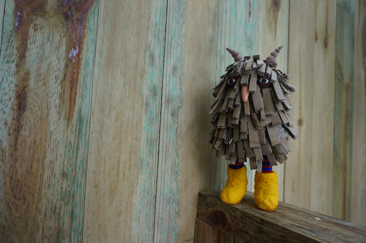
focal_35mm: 24
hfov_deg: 73.8
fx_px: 244
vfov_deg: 53.0
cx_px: 183
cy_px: 122
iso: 100
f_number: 4
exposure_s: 1/160
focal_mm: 16
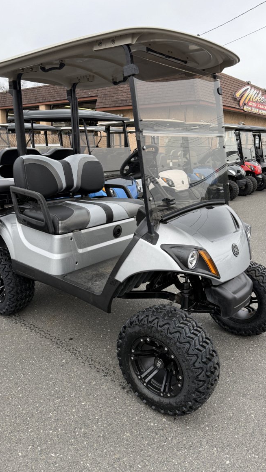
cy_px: 239
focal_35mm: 27
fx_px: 338
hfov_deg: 42.8
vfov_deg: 69.9
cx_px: 116
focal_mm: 6.76
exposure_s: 1/237
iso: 100
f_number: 1.78
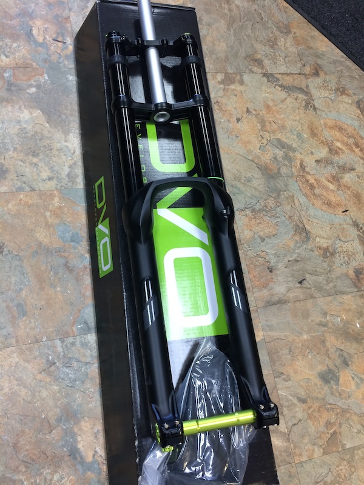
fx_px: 407
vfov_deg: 61.7
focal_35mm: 29
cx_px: 182
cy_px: 242
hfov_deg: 48.2
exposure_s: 1/30
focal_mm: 4.15
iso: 80
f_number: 2.2
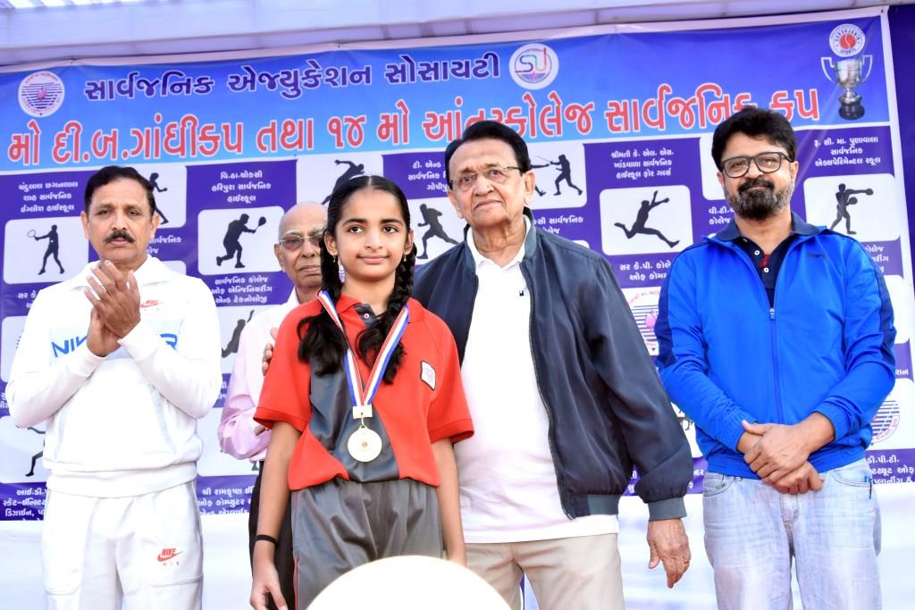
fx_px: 1449
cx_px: 458
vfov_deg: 23.8
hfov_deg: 35.0
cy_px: 305
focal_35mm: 57
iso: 1250
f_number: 8
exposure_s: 1/200
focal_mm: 38
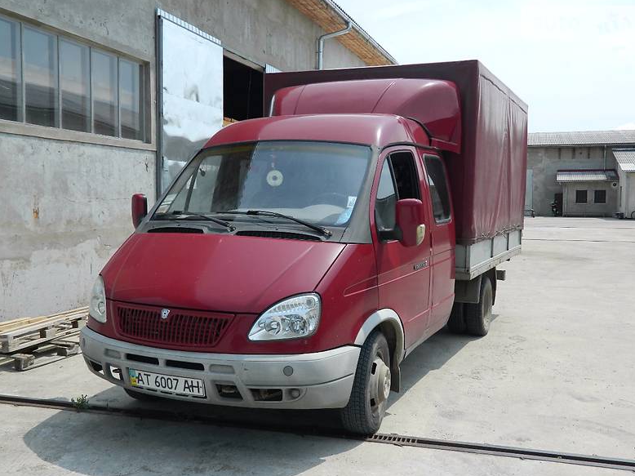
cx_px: 325
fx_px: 660
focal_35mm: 36
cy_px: 241
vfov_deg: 39.6
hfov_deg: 51.4
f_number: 9.4
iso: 80
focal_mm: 6.2
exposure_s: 1/160
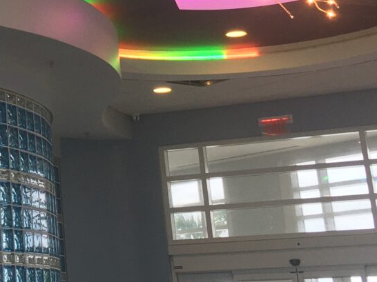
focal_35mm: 102
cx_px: -49
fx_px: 1110
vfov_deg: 14.1
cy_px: -44
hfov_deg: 18.5
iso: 32
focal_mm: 4.15
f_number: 2.2
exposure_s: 1/40
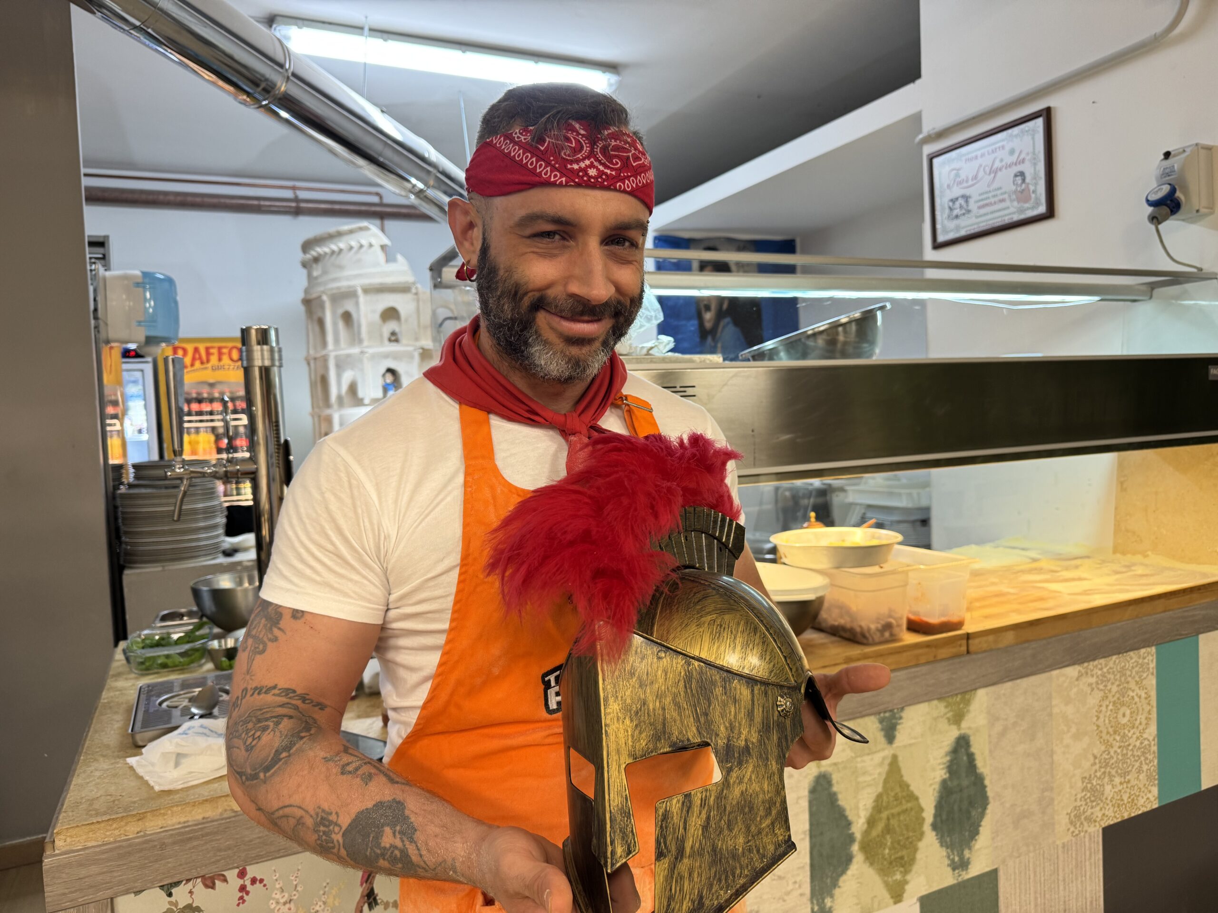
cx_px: 609
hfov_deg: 71.6
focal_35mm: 24
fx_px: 844
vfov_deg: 56.8
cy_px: 456
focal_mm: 6.76
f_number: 1.78
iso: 125
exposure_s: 1/50
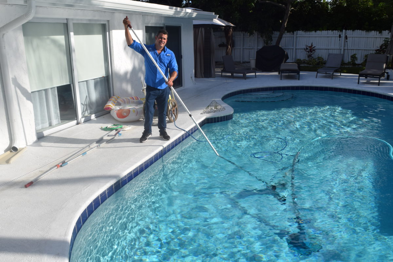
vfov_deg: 41.7
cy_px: 131
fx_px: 344
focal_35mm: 32
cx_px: 196
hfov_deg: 59.5
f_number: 10
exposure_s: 1/400
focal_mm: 21
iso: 200
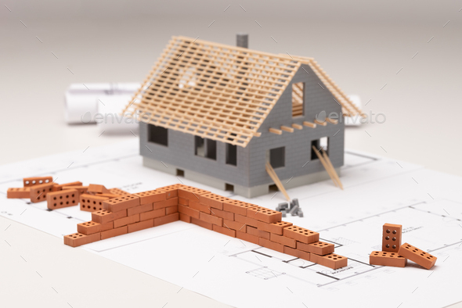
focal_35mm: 105
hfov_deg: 19.4
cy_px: 154
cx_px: 231
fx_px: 1348
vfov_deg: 13.1
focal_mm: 70
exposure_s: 1/160
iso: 125
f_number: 8
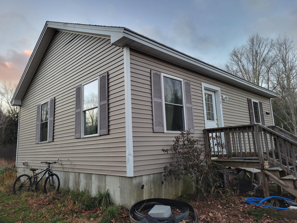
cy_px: 112
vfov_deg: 53.1
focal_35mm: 26
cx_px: 148
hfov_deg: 67.3
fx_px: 223
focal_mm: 5.4
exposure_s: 1/120
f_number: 1.8
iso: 64
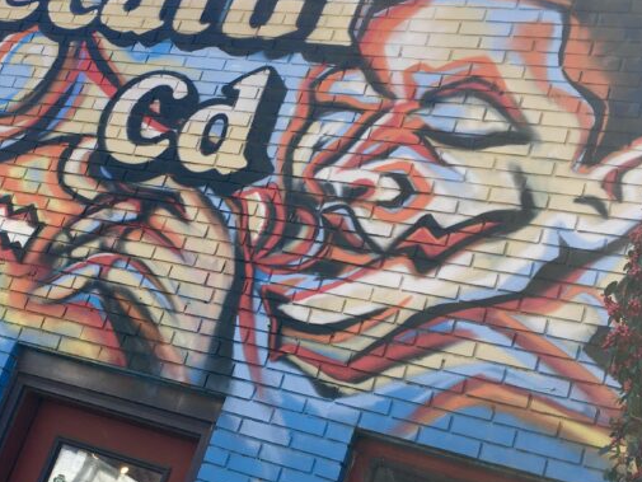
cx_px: 205
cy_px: 283
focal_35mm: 50
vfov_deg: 29.1
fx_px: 928
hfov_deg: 37.7
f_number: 2.2
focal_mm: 4.15
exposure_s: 1/298
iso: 25
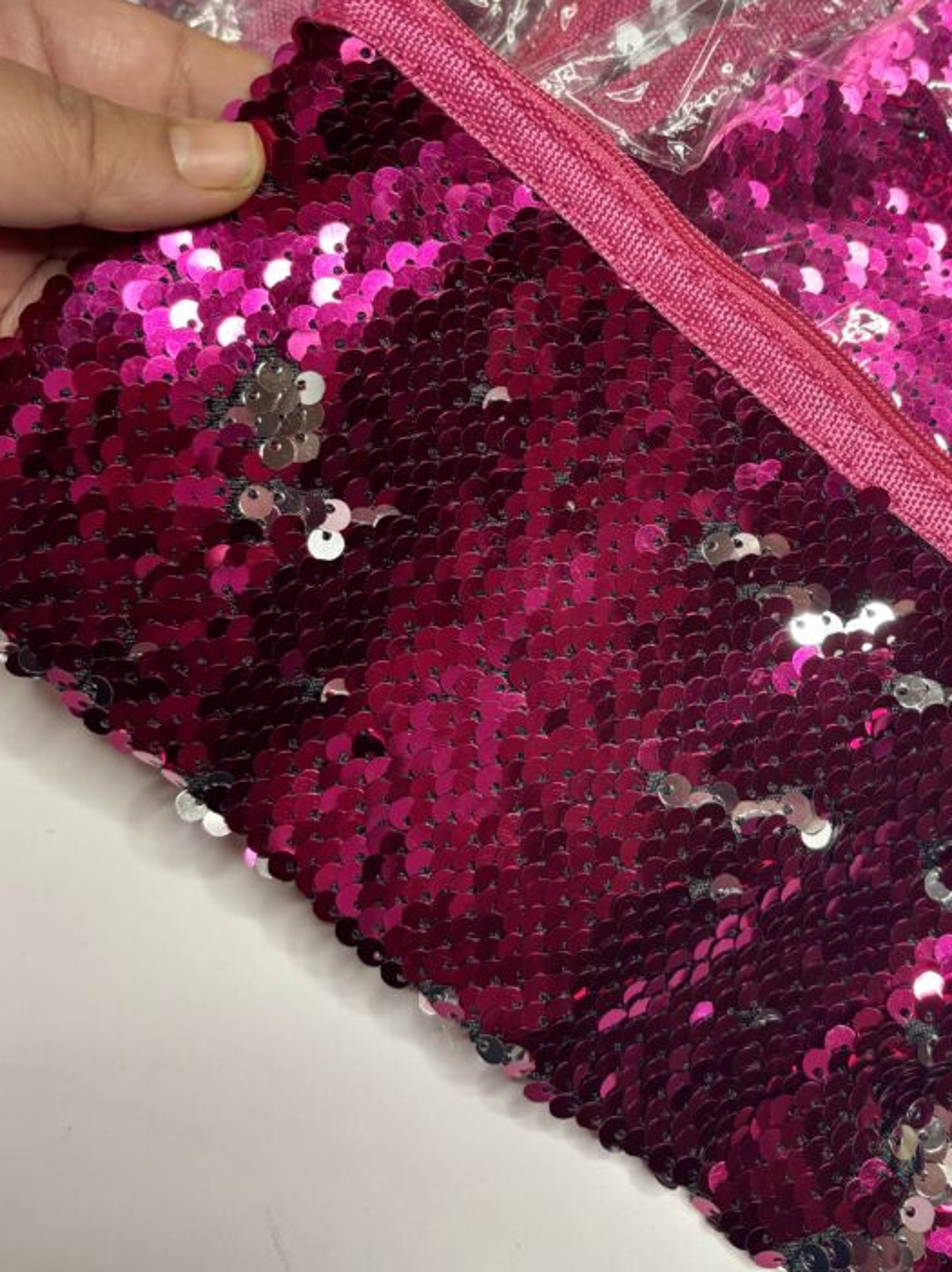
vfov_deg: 48.6
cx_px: 669
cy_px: 492
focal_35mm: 38
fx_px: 1395
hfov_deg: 37.1
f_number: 1.6
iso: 125
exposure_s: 1/50
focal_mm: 5.96
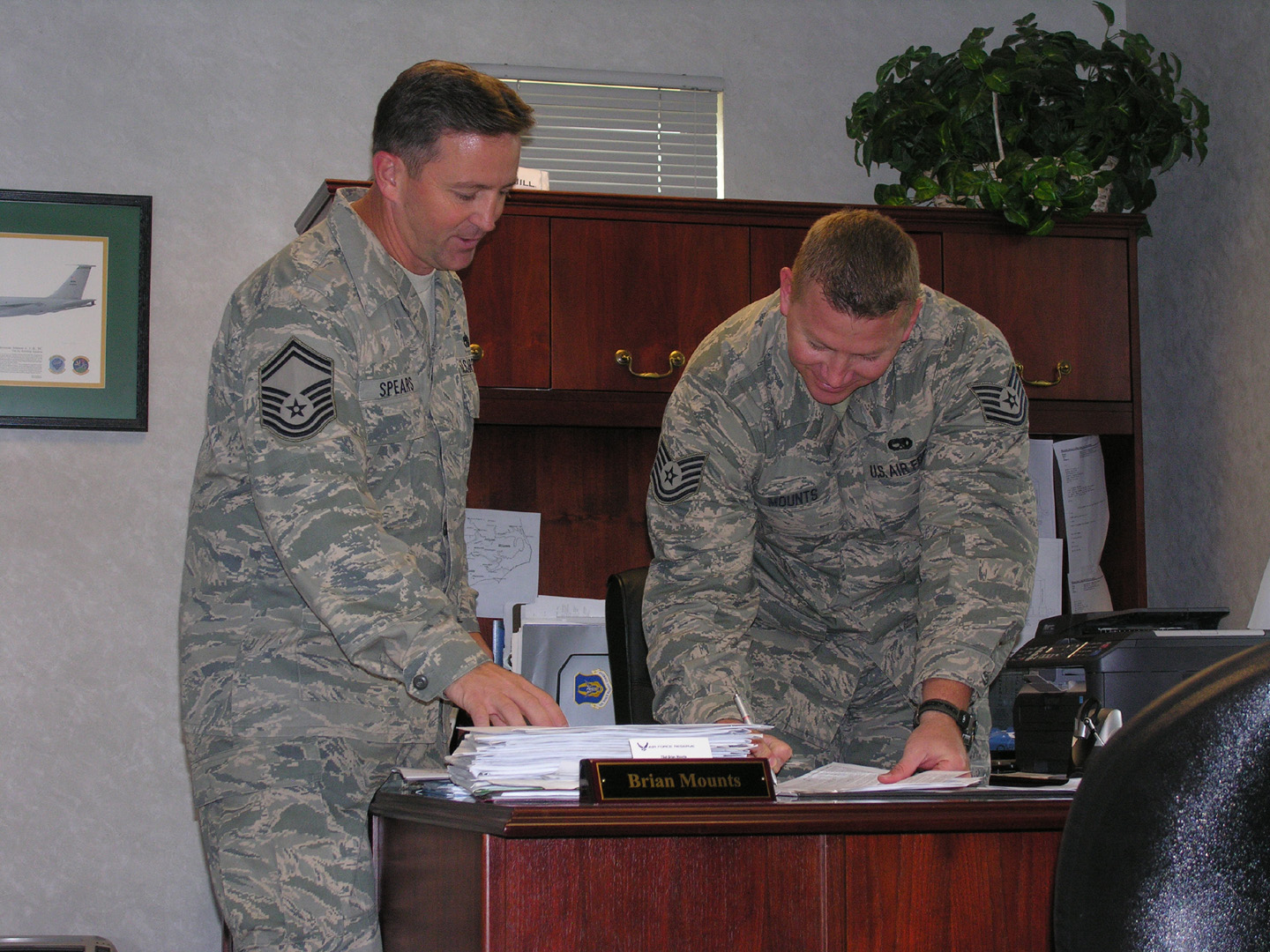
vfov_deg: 19.9
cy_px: 476
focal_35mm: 74
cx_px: 635
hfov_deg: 26.3
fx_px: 2715
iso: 141
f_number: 4.5
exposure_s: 1/60.1
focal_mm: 18.8
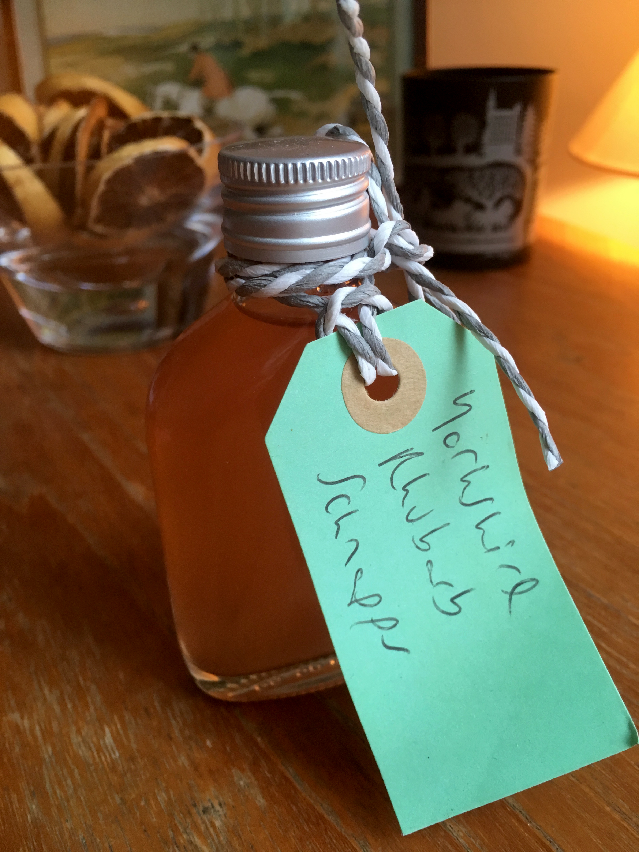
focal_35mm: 29
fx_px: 714
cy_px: 426
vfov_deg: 61.7
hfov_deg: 48.2
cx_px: 320
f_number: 2.2
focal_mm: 4.15
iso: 125
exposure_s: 1/33
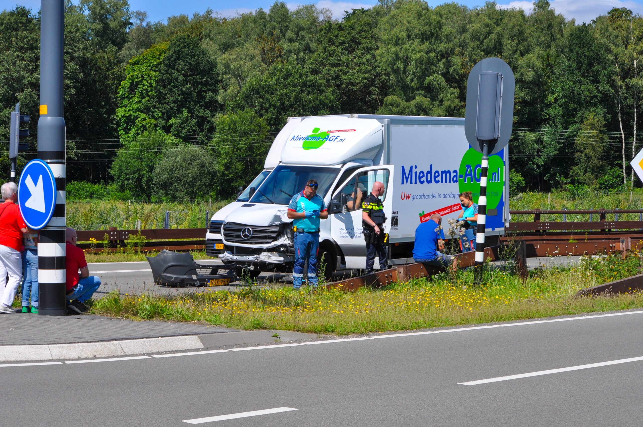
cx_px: 322
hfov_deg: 24.6
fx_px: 1472
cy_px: 214
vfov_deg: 16.5
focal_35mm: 82
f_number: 11
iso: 200
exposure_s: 1/500
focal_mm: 55
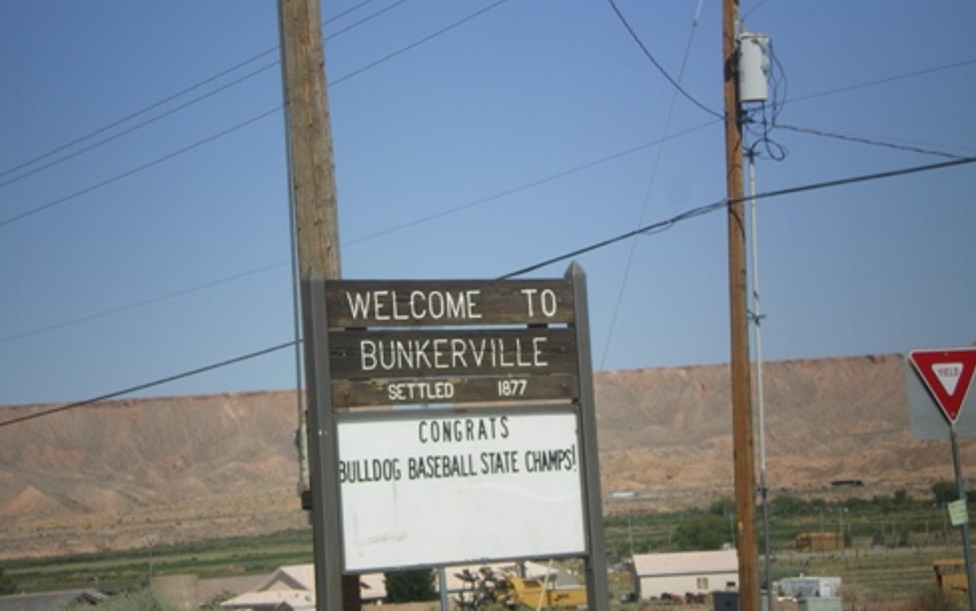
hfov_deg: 18.6
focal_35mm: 112
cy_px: 364
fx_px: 2980
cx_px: 487
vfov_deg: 11.7
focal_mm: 17.3
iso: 64
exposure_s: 1/250
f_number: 8
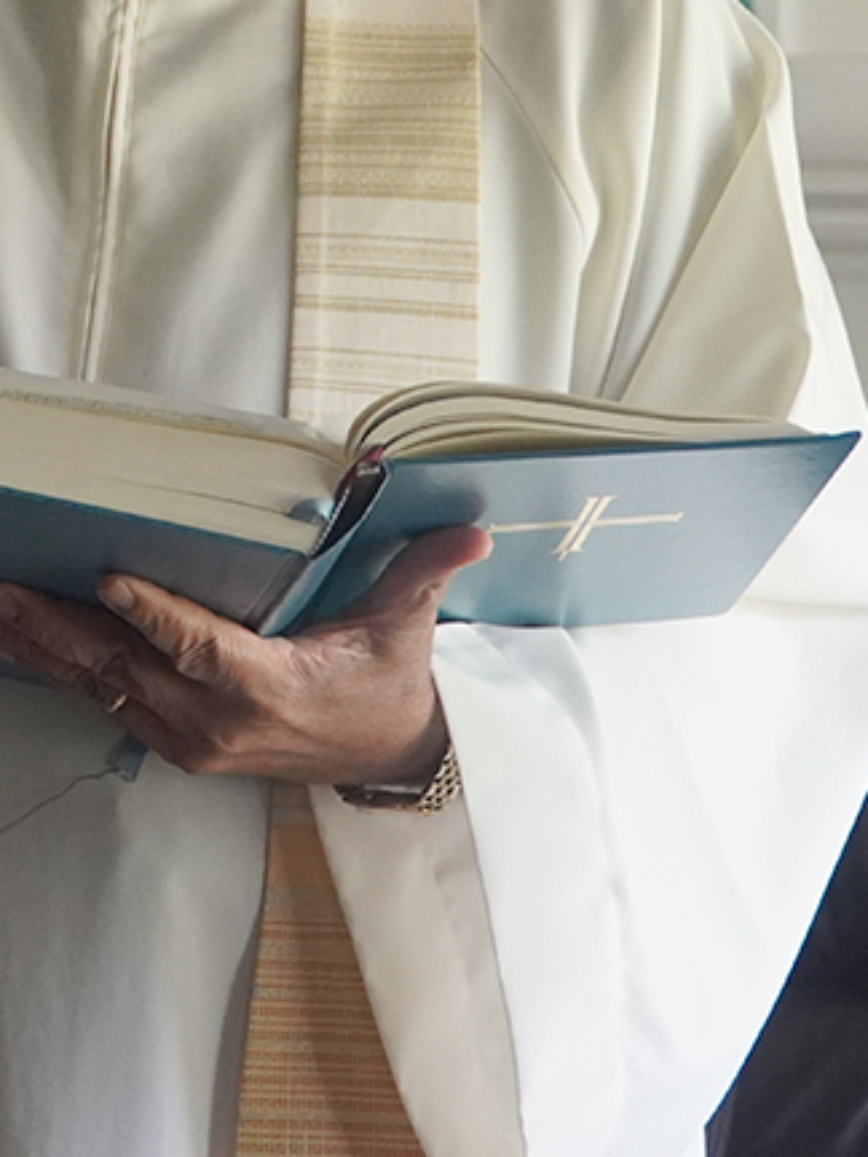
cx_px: 129
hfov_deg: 8.2
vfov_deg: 10.9
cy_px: 206
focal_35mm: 180
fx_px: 6029
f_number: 4
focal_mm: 45
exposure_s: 1/160
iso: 1600
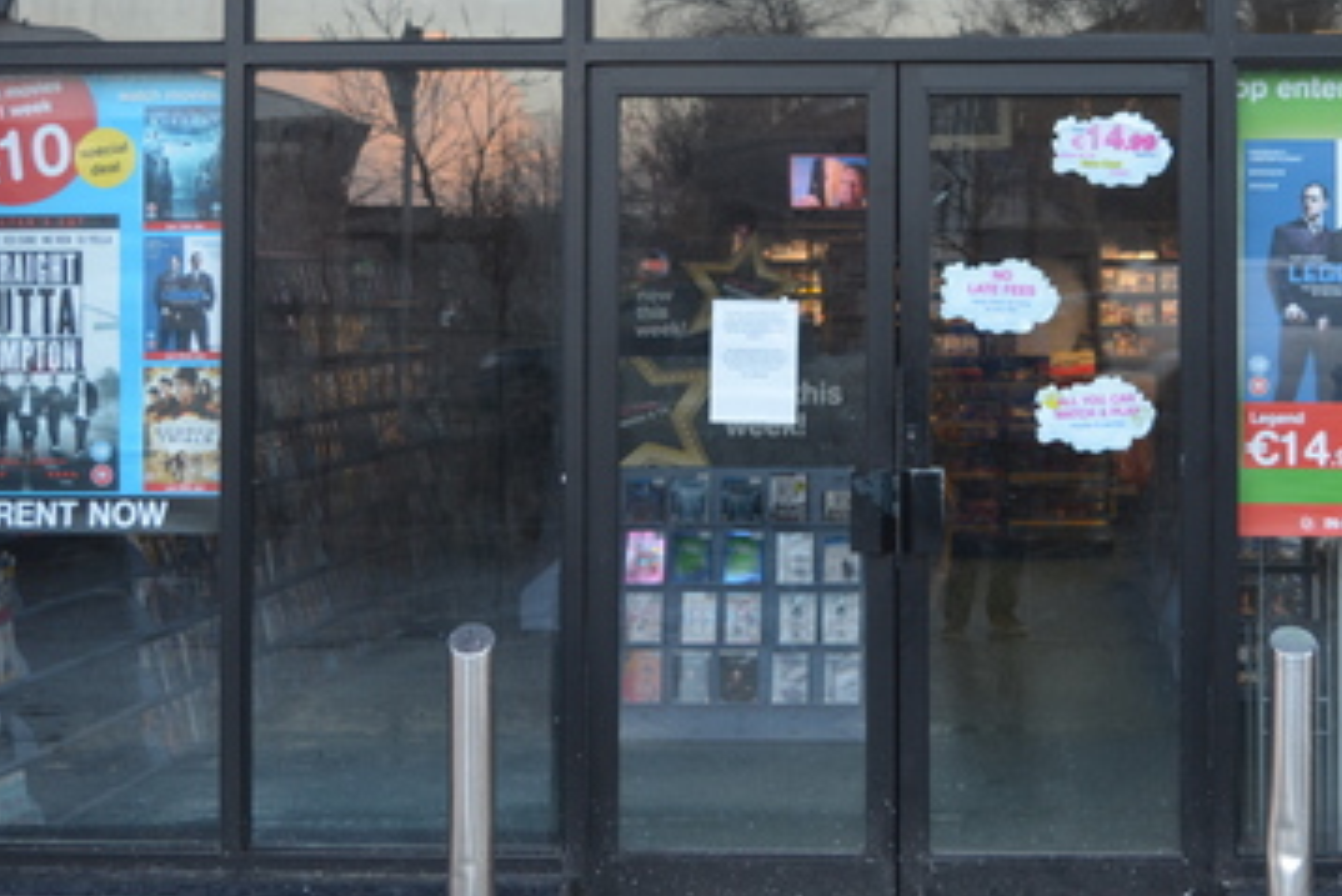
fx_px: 2797
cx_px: 900
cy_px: 225
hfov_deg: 26.8
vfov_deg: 18.1
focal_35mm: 75
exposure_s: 1/60
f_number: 4.2
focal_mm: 28
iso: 560
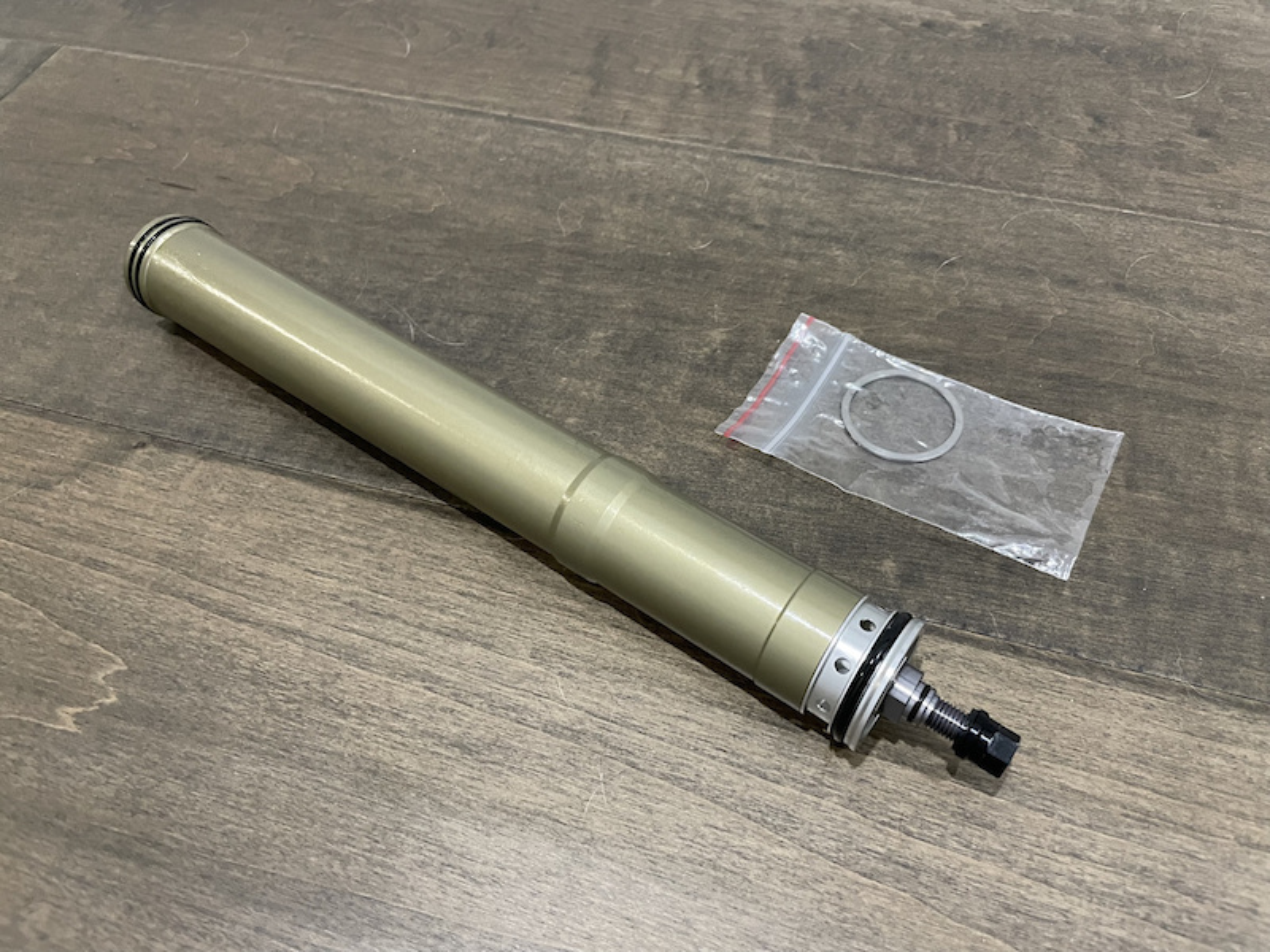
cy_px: 476
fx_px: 954
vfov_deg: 53.1
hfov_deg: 67.3
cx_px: 635
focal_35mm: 26
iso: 500
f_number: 1.6
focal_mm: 4.2
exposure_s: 1/60
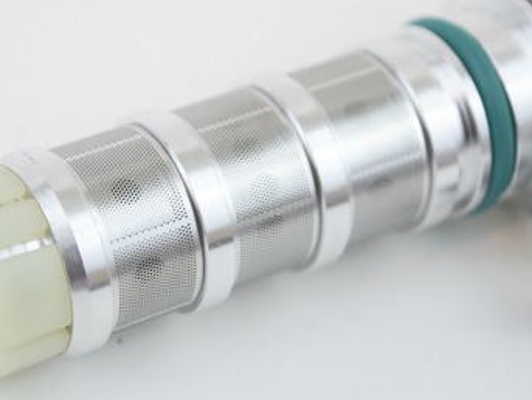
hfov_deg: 13.3
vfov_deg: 10.1
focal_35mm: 148
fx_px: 2275
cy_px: 185
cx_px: 161
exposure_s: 1/60
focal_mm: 55
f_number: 5.6
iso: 900
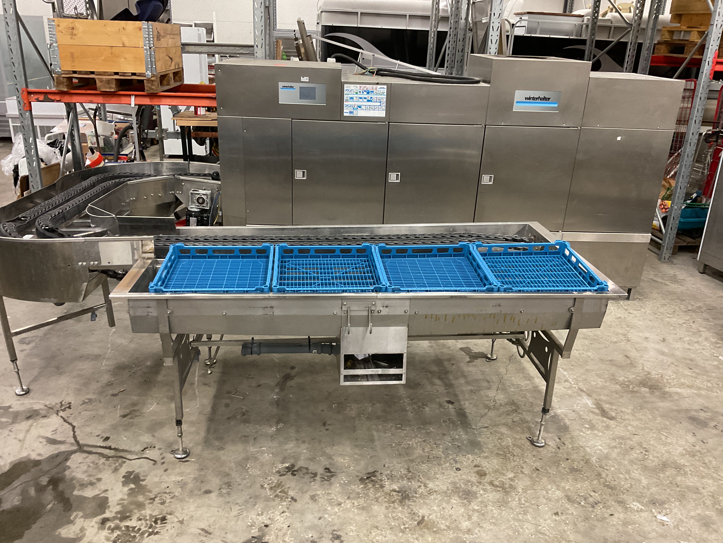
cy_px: 272
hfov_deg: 61.7
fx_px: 606
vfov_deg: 48.2
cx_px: 362
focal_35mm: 29
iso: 160
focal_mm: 3
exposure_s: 1/50
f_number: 1.8
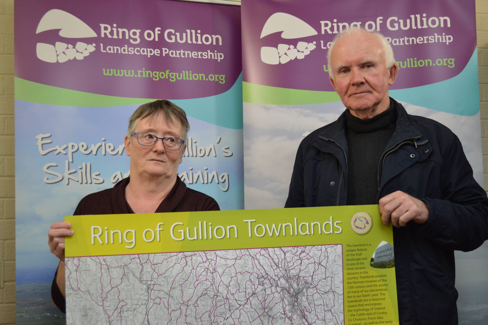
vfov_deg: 26.4
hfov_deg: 38.9
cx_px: 244
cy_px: 162
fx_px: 691
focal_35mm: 51
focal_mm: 34
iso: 900
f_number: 5
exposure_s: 1/60
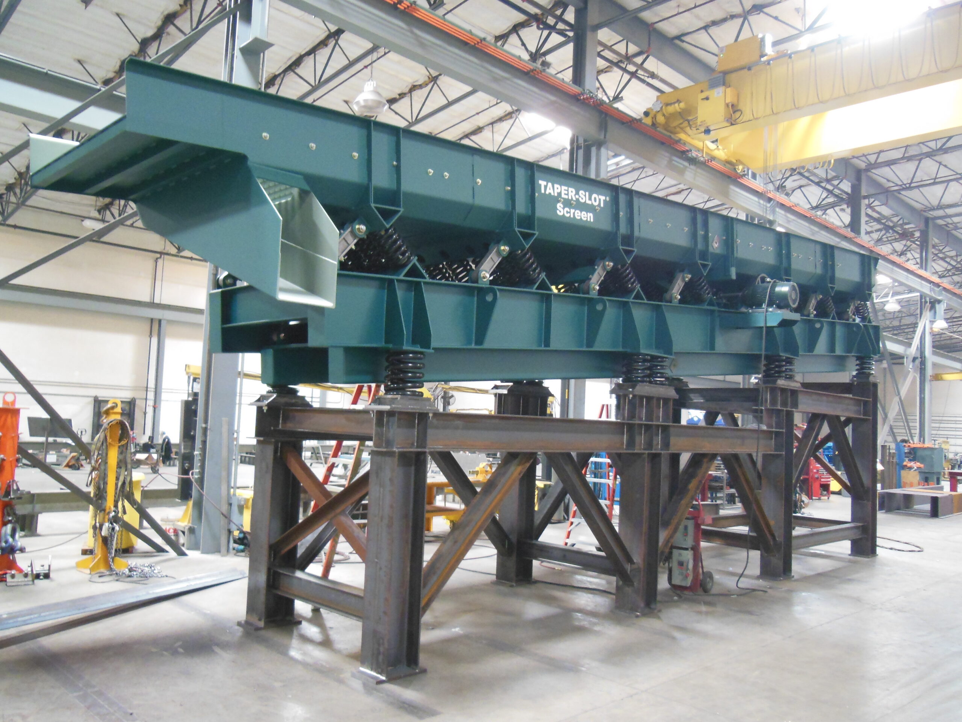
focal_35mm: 29
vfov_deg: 48.2
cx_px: 481
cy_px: 361
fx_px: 806
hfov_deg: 61.7
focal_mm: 5.2
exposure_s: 1/8
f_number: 3.7
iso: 800
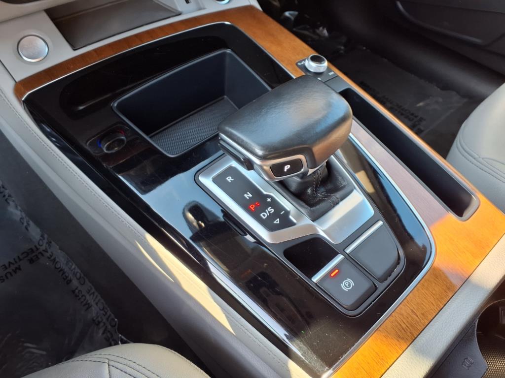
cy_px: 189
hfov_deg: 65.3
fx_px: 394
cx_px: 252
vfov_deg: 51.4
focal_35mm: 27
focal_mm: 3.58
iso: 64
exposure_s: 1/120
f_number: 1.9
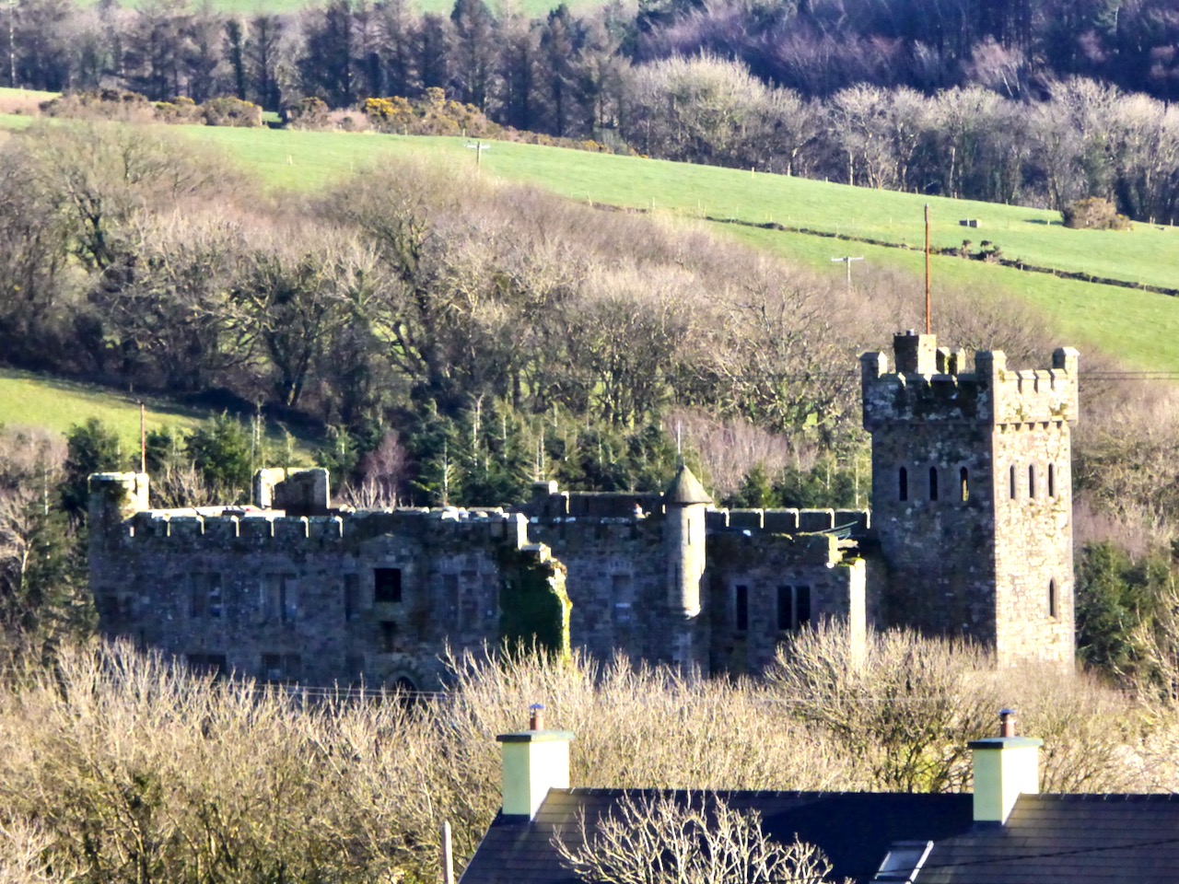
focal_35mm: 431
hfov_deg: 4.6
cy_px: 442
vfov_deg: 3.5
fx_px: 14680
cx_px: 590
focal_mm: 77.3
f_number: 6
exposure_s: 1/1000
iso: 400
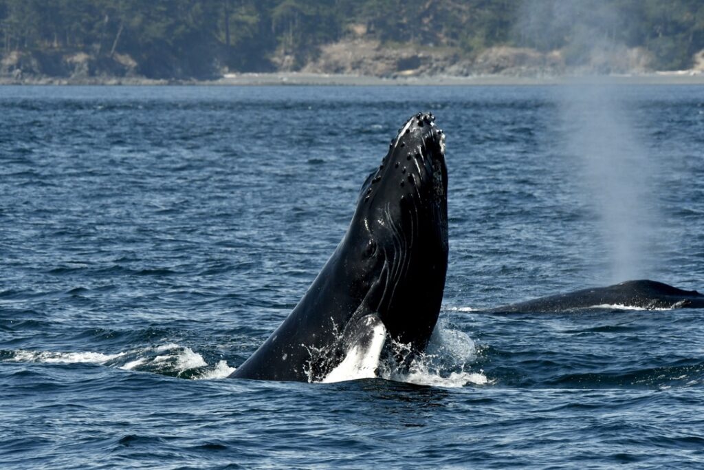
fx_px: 11734
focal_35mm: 600
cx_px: 352
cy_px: 235
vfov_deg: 2.3
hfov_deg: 3.4
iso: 1000
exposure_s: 1/1250
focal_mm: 400
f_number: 14
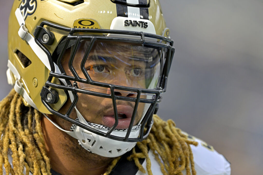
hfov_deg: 5.2
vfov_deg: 3.4
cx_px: 132
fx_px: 2922
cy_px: 88
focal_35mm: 400
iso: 1000
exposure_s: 1/4000
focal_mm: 400
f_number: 4
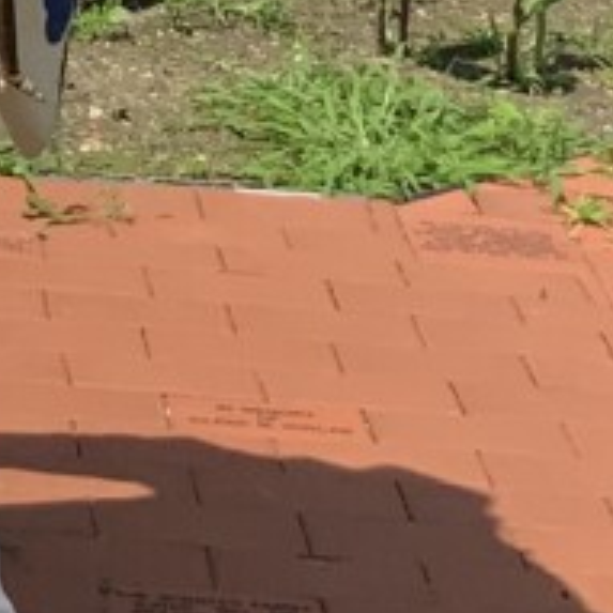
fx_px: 4127
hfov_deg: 7.9
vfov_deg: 7.9
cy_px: -809
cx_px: -822
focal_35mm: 206
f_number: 1.8
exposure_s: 1/1342
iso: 16
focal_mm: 3
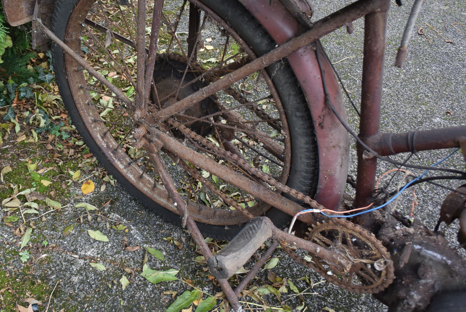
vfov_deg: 36.6
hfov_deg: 52.5
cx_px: 172
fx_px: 466
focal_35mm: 36
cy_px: 107
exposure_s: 1/250
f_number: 3.5
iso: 400
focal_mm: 10
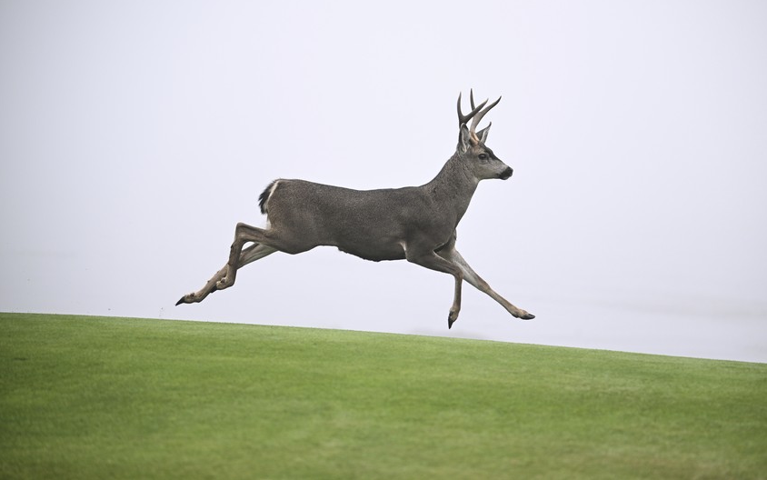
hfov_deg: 17.7
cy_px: 223
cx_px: 384
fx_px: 2467
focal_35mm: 118
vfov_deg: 11.1
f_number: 2.8
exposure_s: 1/3200
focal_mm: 115
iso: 1000
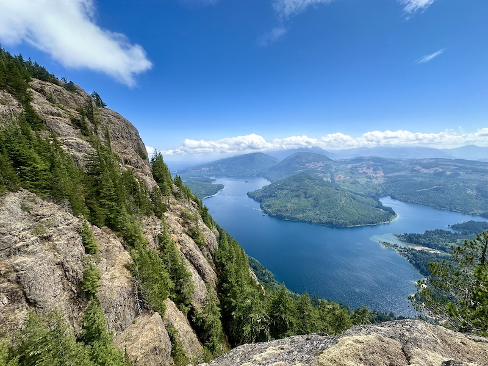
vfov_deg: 85.7
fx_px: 197
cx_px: 244
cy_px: 183
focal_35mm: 14
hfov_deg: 102.1
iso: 50
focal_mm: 2.22
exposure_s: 1/2257
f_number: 2.2
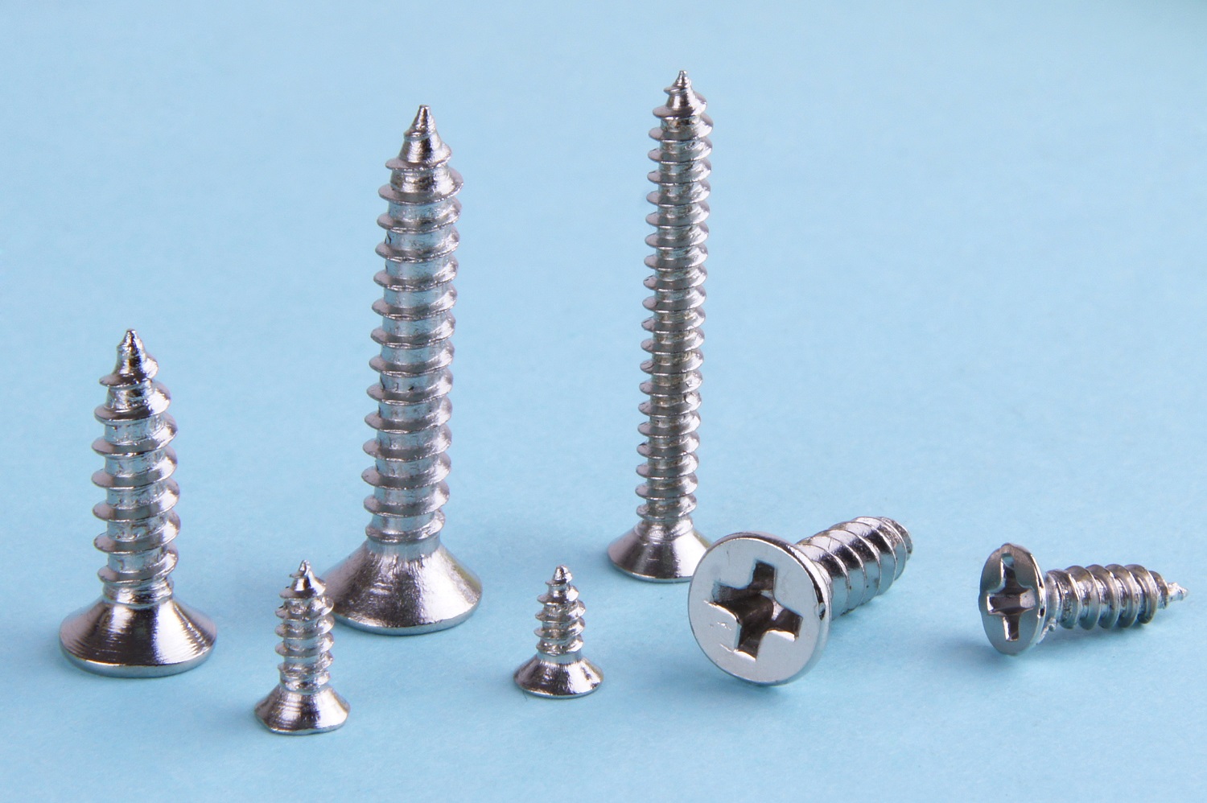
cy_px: 402
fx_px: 6785
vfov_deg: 6.8
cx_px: 604
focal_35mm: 202
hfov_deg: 10.2
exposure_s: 1/25
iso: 200
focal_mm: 135
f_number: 22
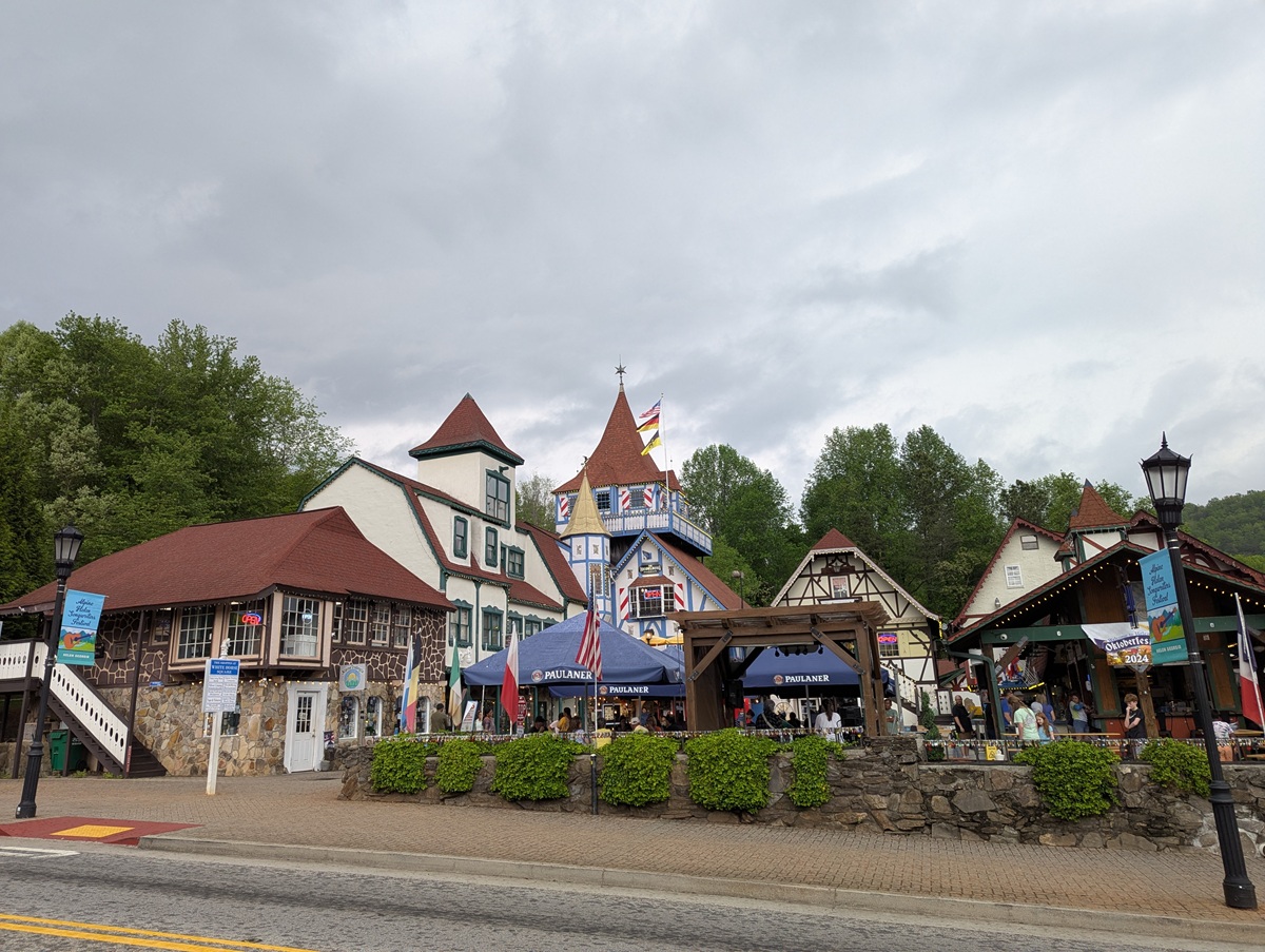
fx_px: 878
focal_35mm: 24
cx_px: 632
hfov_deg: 71.5
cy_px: 476
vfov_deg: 56.9
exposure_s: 1/104
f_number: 1.85
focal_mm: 6.81
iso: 62
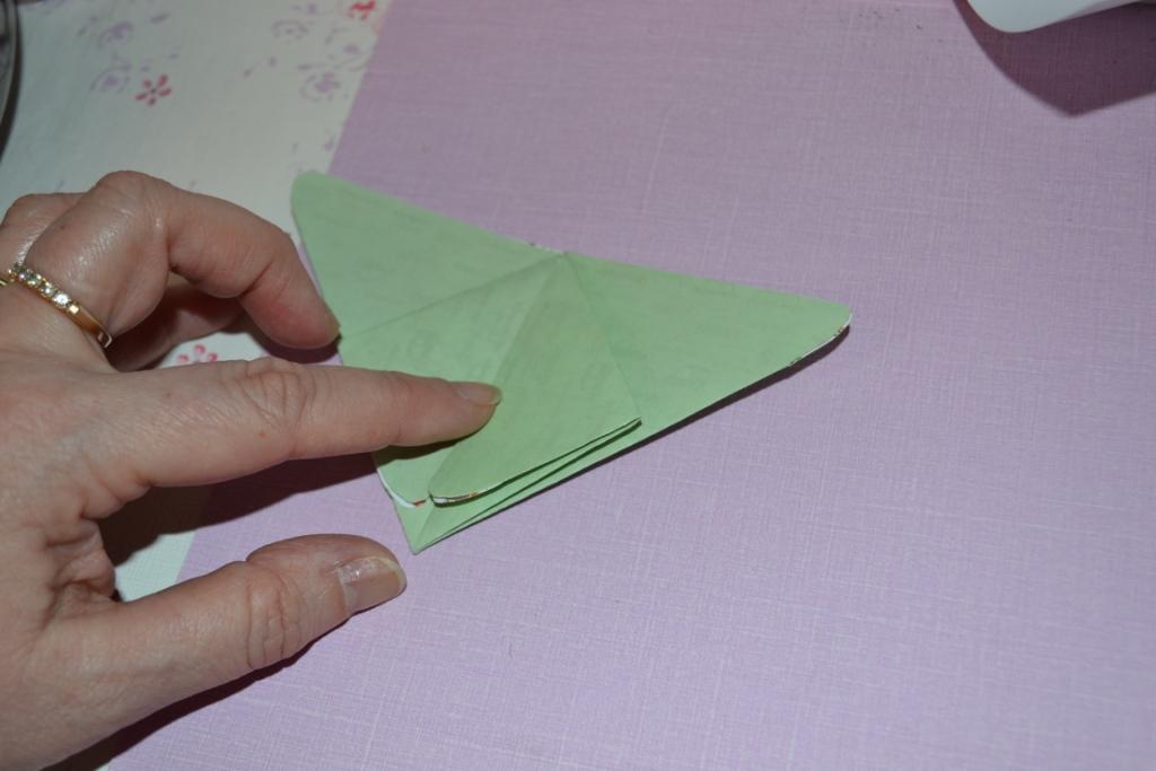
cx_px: 578
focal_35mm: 45
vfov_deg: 29.9
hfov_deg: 43.6
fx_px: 1445
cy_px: 386
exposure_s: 1/60
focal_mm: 30
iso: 200
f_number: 4.5
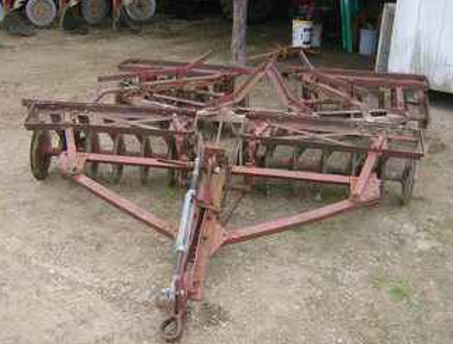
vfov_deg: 36.3
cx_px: 223
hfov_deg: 46.6
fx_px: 526
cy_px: 177
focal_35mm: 40
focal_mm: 6.4
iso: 200
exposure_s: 1/66.6
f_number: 2.9
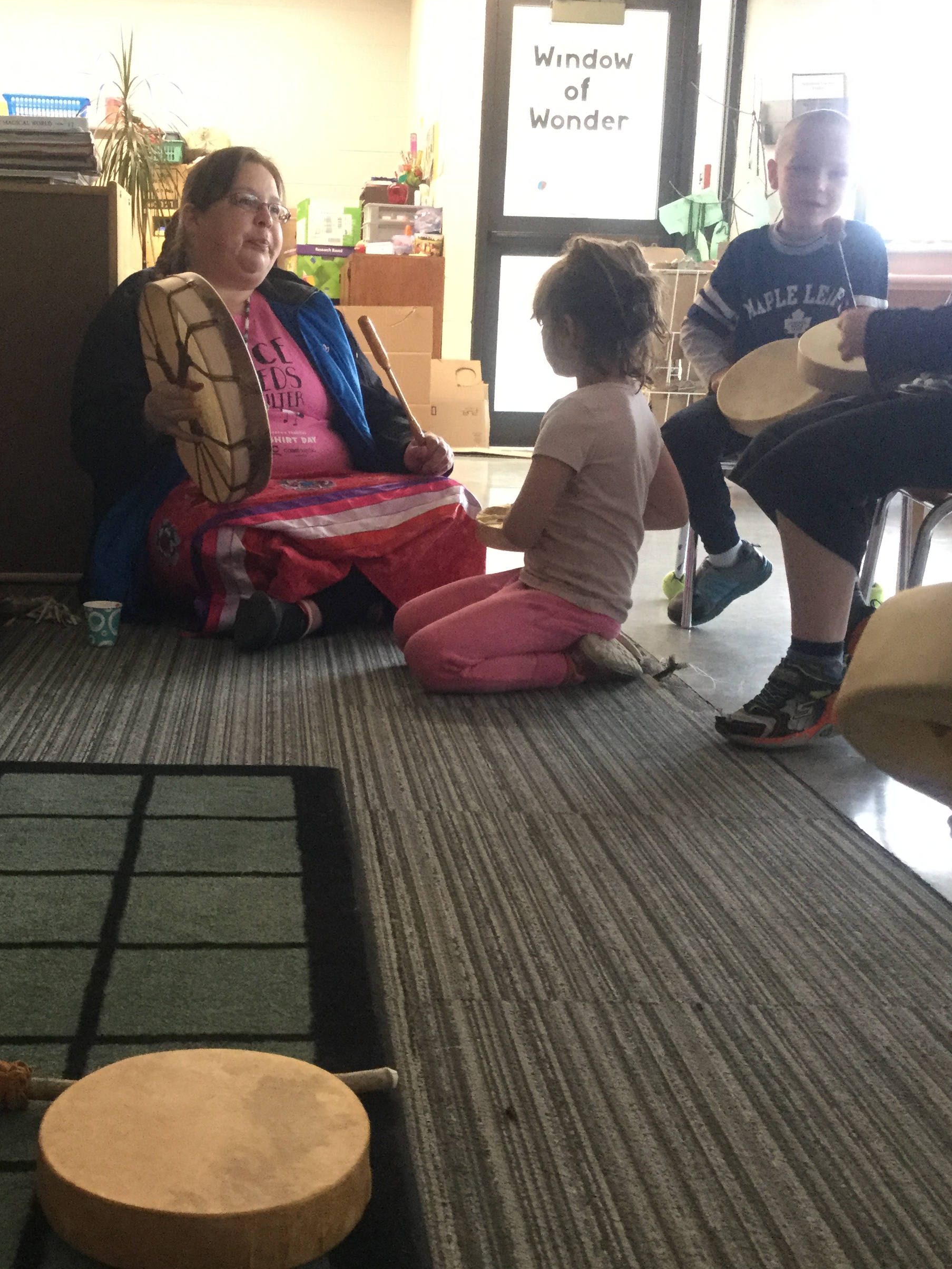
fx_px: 1540
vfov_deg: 44.8
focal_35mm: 42
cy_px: 626
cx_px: 354
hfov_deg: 34.2
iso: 160
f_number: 2.4
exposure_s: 1/30
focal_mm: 3.3
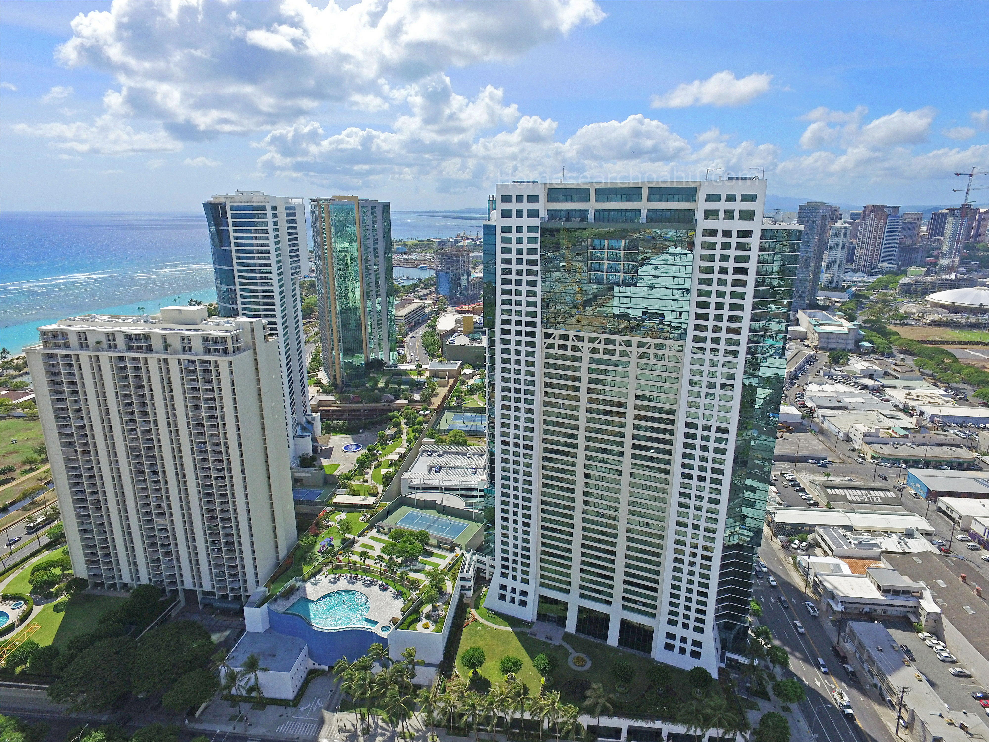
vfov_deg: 66.0
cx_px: 494
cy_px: 371
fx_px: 571
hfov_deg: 81.7
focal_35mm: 20
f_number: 2.8
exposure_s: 1/1562
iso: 100
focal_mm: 3.61
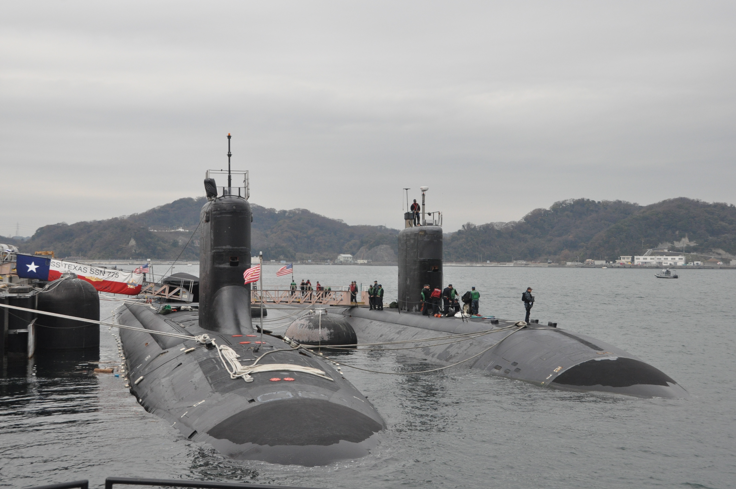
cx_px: 368
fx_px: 980
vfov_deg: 28.0
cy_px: 244
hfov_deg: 41.2
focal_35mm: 48
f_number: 11
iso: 800
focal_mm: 32
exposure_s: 1/500
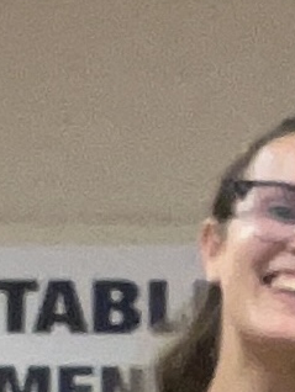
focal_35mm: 177
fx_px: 2009
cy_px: 1142
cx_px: 262
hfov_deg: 8.4
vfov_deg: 9.2
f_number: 2.2
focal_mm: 2.71
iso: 250
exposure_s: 1/60
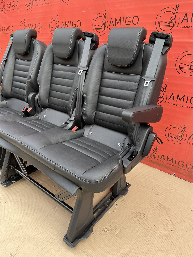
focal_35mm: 26
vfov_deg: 67.3
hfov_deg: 53.1
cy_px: 128
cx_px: 96
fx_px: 193
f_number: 1.6
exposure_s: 1/242
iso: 40
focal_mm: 5.1
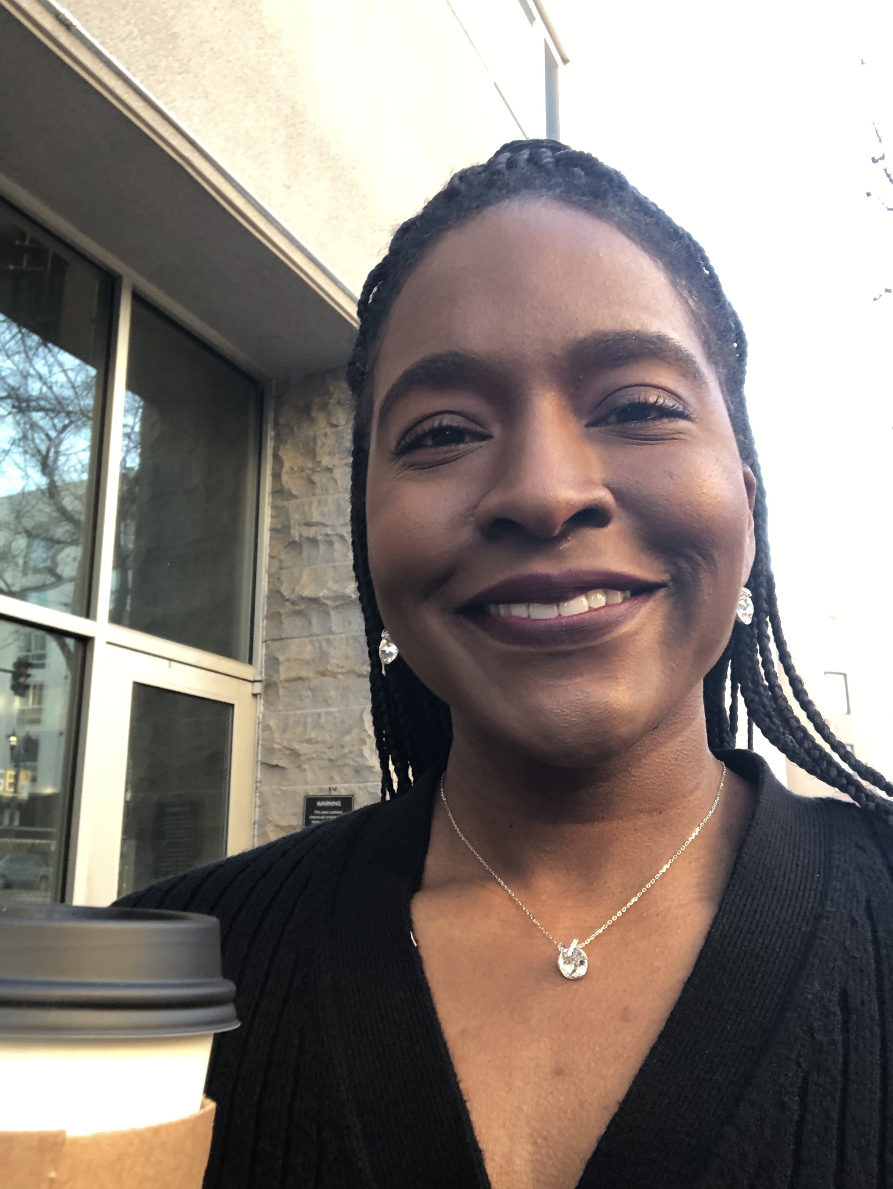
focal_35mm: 32
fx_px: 1099
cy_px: 594
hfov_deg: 44.2
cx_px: 446
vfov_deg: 56.8
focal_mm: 2.87
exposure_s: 1/60
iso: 80
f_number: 2.2
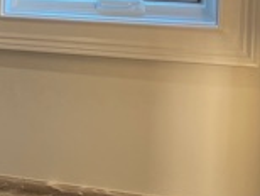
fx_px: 812
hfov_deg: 16.1
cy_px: -2
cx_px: -169
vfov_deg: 13.5
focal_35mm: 108
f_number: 1.6
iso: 64
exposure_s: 1/120
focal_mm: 4.2
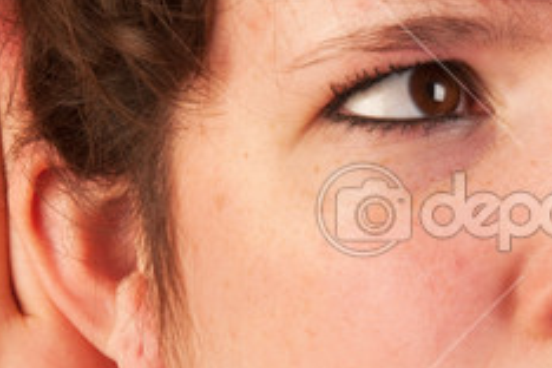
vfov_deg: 4.5
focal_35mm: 306
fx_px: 4692
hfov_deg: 6.7
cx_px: 586
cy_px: 212
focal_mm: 70
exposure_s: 1/200
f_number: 22
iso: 200
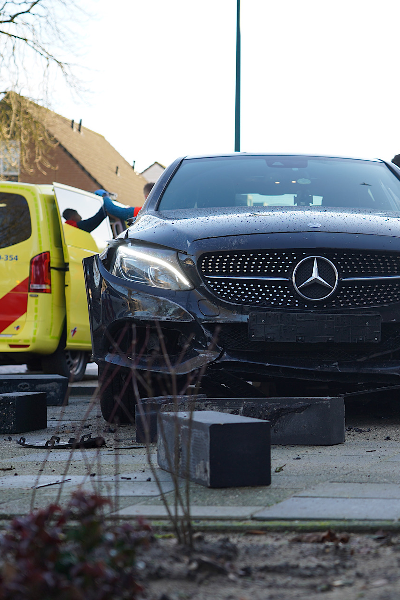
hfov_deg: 17.4
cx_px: 368
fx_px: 1283
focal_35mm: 77
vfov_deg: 26.3
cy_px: 300
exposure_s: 1/80
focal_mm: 51
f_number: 4.5
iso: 100
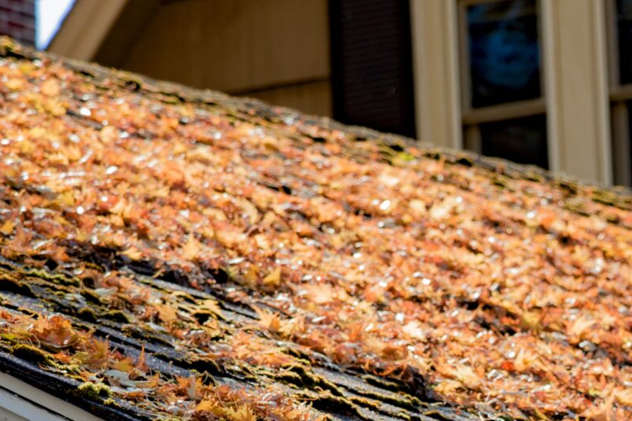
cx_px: 776
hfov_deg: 6.6
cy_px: 498
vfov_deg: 4.4
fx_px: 5458
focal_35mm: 311
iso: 250
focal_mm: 120
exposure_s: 1/250
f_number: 8
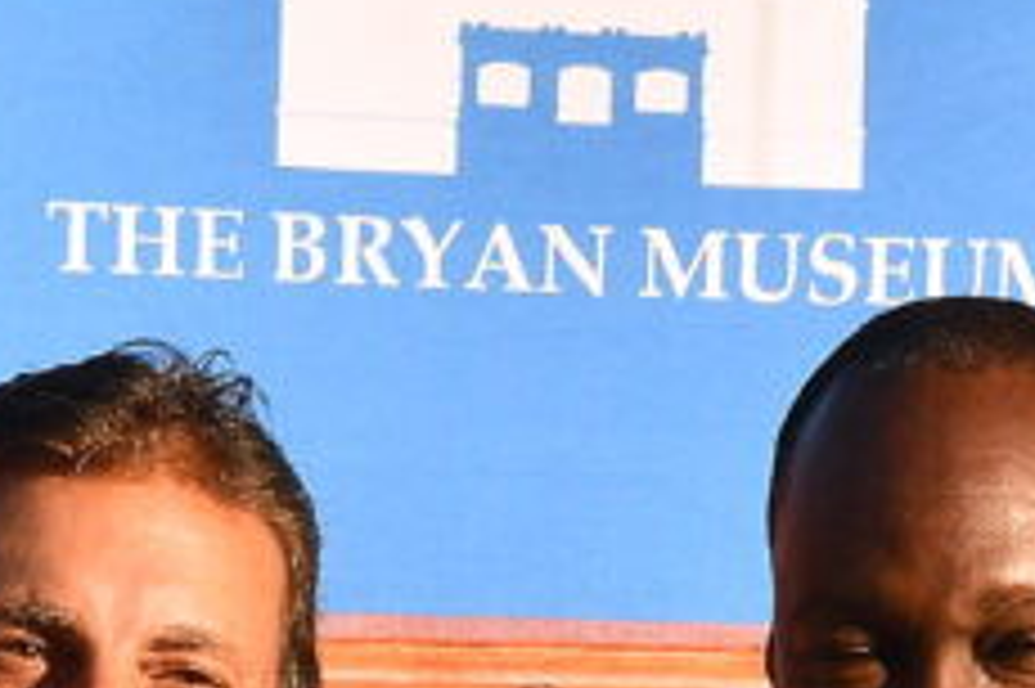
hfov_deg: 5.3
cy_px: 1736
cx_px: 688
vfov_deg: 3.5
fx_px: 11233
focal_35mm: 391
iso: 200
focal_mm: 50
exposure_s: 1/250
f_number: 11
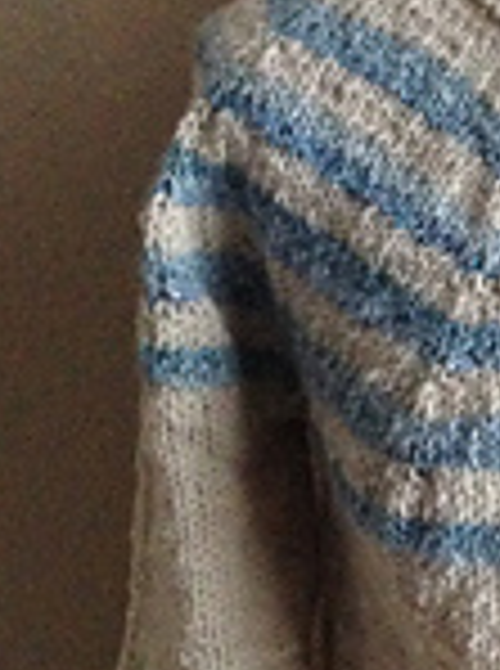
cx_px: 813
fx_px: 2147
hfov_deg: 12.4
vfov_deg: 17.6
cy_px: 526
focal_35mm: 111
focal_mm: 4.12
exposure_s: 1/15
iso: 500
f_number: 2.4
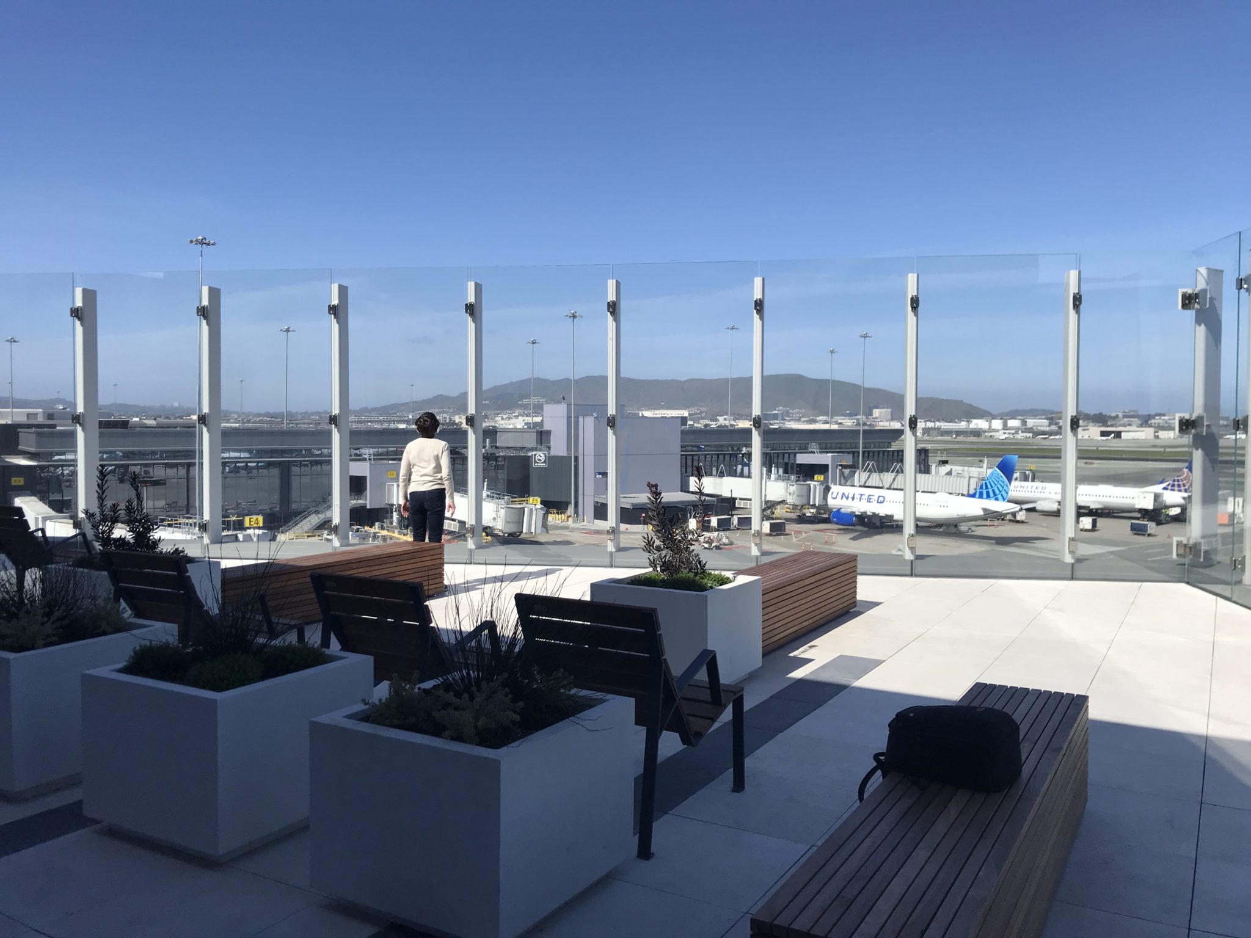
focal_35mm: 28
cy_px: 469
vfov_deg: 49.7
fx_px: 1012
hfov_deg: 63.4
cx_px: 626
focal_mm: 3.99
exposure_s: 1/3425
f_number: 1.8
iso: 20
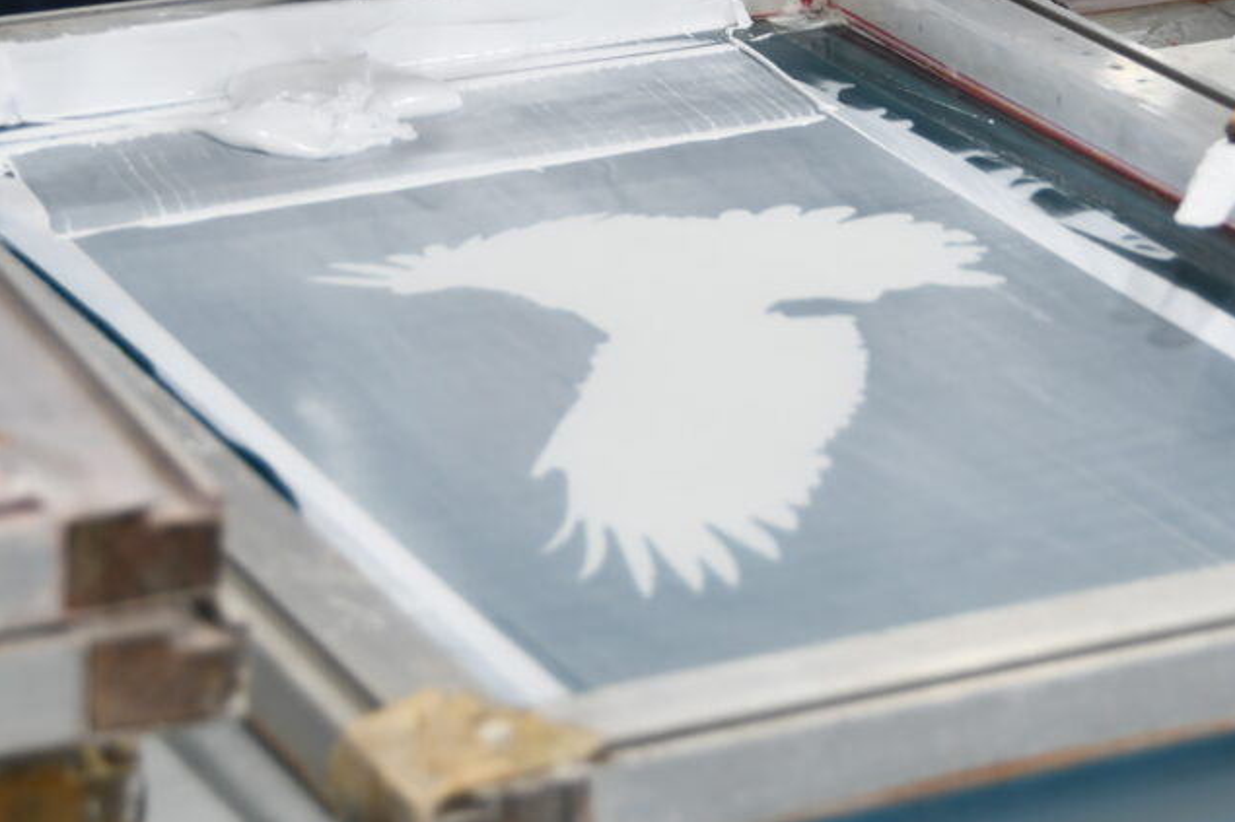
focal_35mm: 142
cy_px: 217
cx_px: 774
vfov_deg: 9.6
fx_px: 4870
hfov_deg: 14.4
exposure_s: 1/60
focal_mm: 44
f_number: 4.5
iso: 250
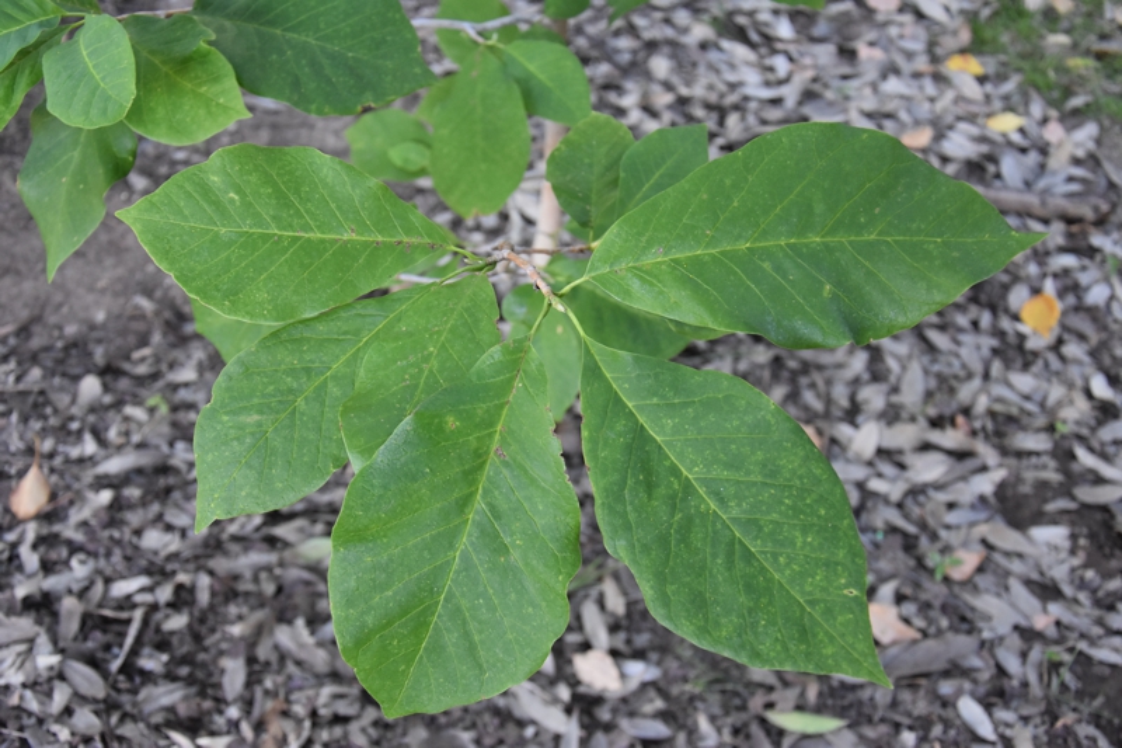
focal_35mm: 48
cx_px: 561
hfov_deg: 41.1
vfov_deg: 28.1
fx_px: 1496
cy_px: 374
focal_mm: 32
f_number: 4.2
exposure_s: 1/60
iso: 1100
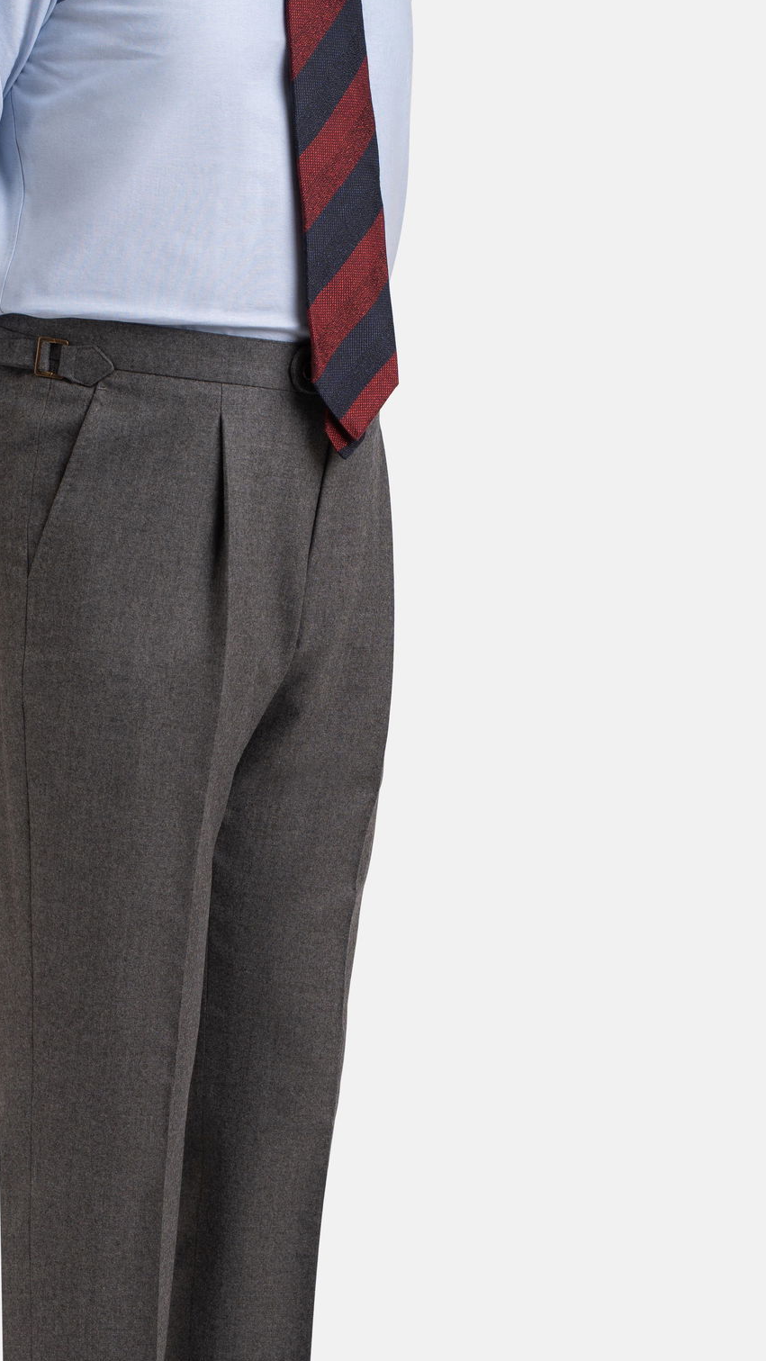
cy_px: 1003
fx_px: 4981
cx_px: 170
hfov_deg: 8.8
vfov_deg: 15.5
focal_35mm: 138
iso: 100
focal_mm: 83
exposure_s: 1/125
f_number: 8
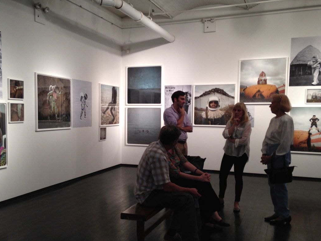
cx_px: 157
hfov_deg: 49.0
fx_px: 352
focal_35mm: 38
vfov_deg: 37.7
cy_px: 132
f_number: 2.4
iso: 50
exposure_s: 1/24
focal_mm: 4.12
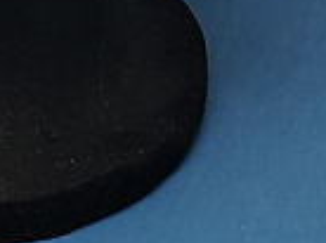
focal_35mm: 121
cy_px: -318
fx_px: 1138
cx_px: -118
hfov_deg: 15.4
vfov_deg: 10.6
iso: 125
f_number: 2.4
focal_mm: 4.3
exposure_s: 1/60
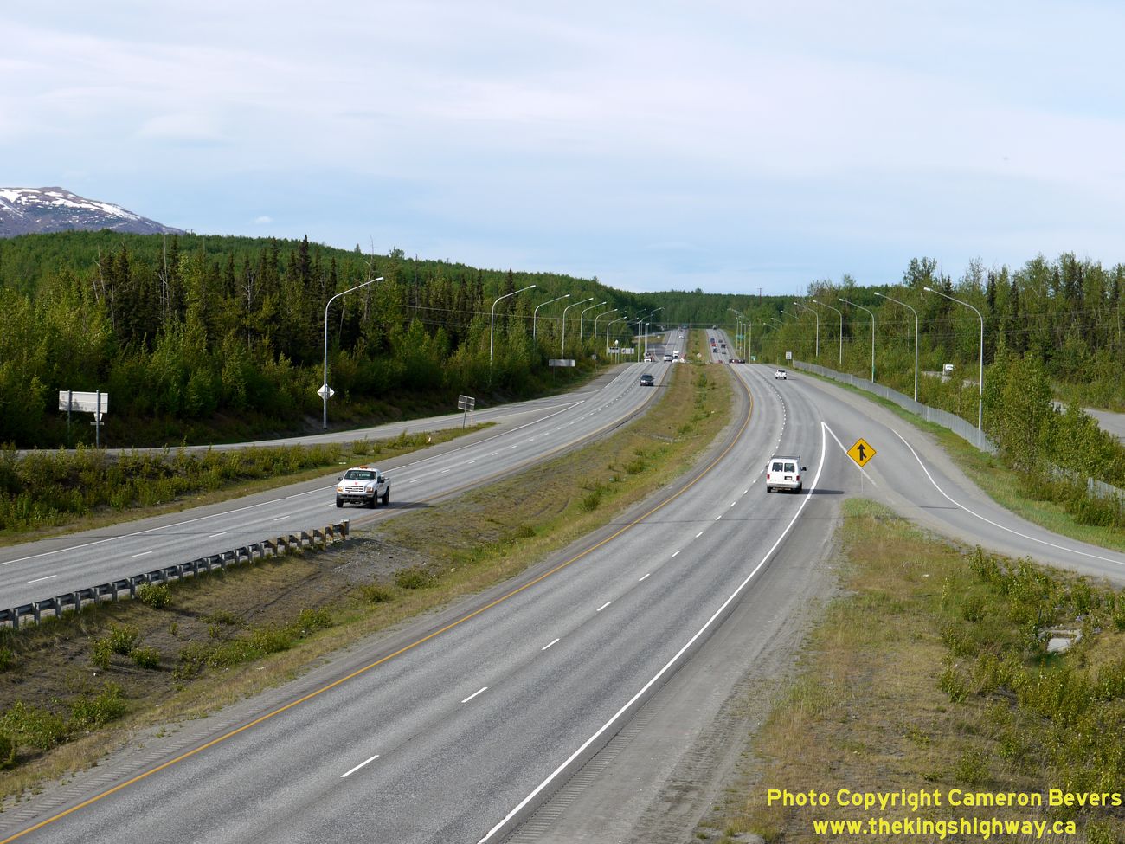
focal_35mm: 84
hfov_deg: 23.3
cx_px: 562
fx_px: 2730
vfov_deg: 17.6
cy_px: 422
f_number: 9
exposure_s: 1/250
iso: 100
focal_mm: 42
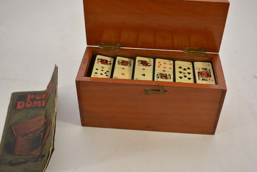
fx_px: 321
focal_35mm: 45
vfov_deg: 29.9
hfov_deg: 43.6
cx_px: 128
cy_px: 86
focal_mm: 30
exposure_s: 1/80
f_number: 4.5
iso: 320
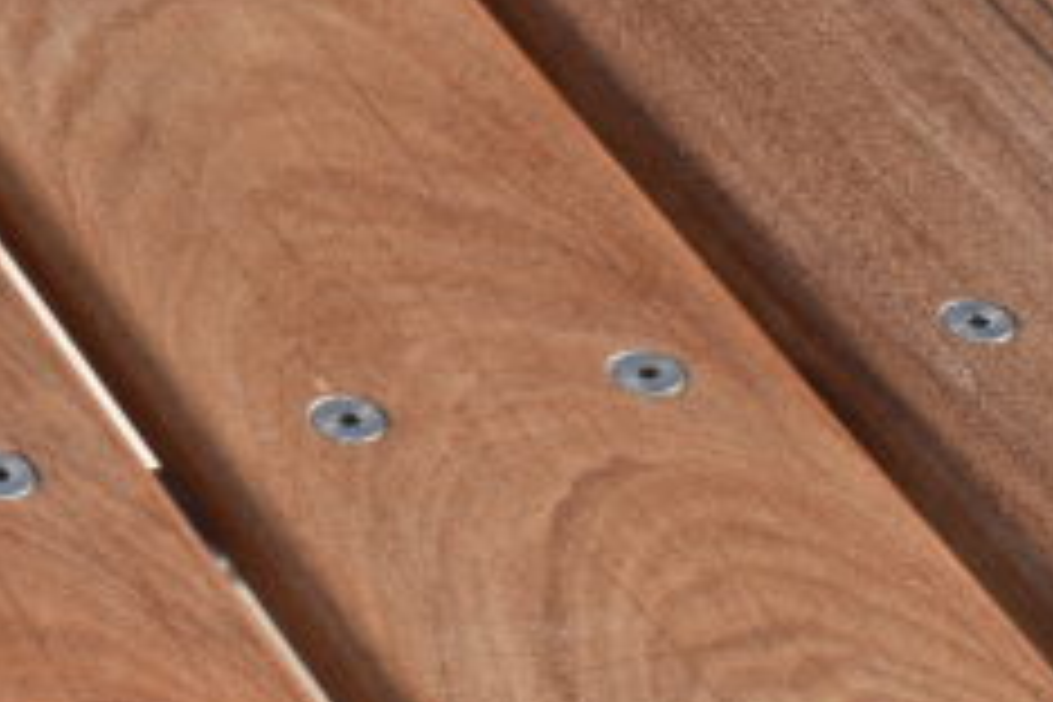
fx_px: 7788
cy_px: -310
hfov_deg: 7.6
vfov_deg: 5.1
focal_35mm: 266
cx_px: -333
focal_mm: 27
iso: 100
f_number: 9
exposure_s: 1/200
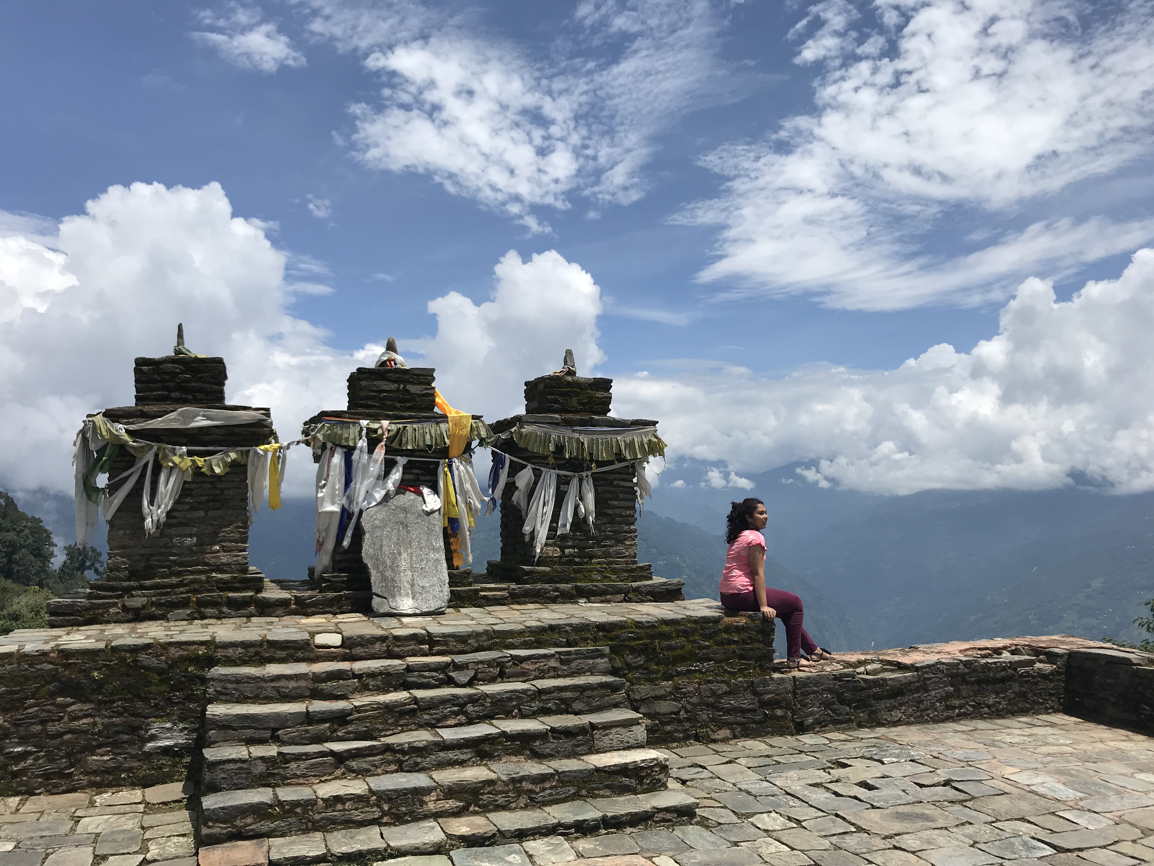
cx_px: 577
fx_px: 933
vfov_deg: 49.7
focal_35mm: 28
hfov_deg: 63.4
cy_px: 433
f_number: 1.8
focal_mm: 3.99
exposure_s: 1/5051
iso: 20
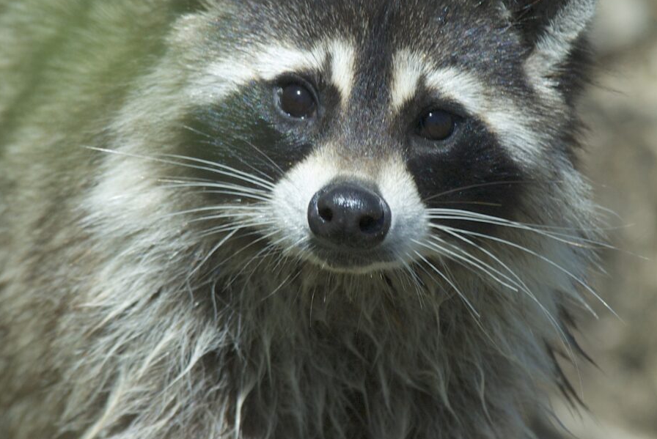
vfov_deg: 1.6
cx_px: 384
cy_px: 147
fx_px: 15506
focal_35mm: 849
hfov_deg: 2.4
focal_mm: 330
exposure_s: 1/1000
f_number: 7.1
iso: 400
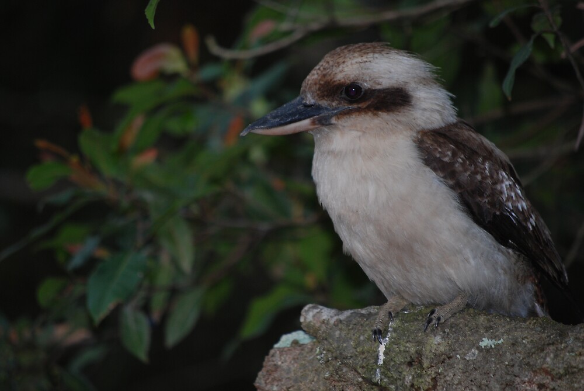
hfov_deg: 6.9
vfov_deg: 4.6
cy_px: 196
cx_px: 292
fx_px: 4872
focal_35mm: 300
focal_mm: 200
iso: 280
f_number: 5.6
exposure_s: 1/60
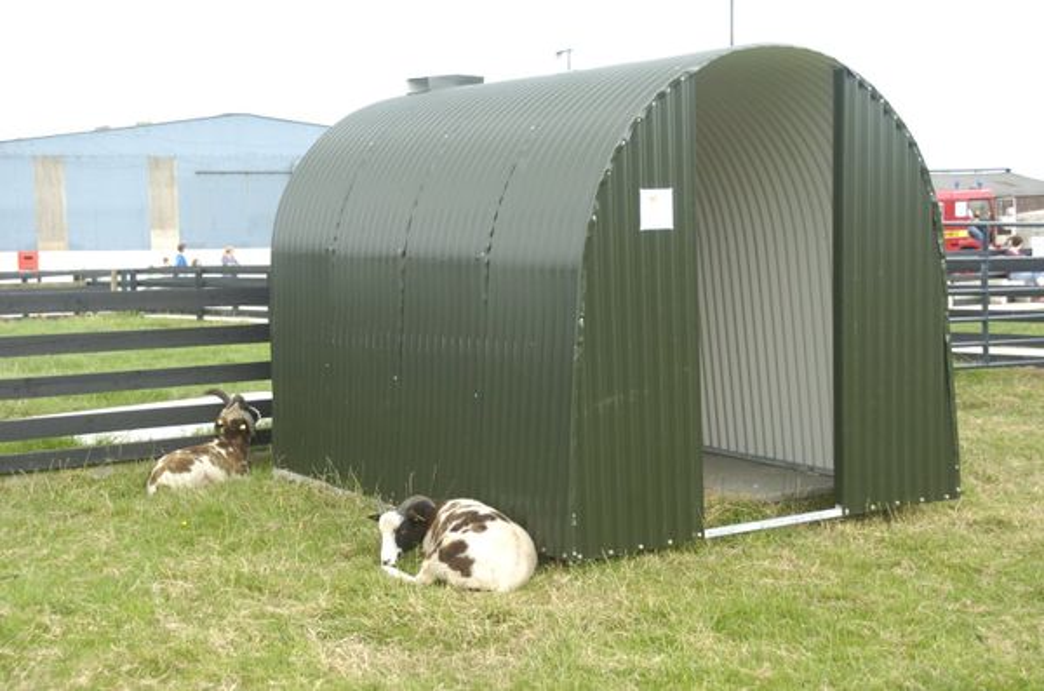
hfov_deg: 39.0
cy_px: 346
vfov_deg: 26.3
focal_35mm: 51
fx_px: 1475
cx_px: 522
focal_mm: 34
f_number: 7.1
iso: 320
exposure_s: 1/200
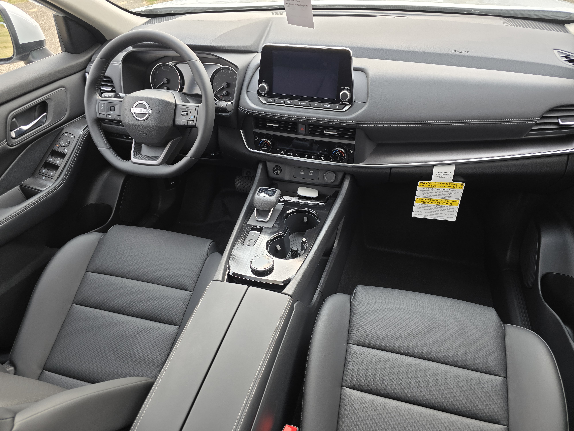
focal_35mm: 23
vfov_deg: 58.9
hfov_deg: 73.9
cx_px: 287
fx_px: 381
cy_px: 216
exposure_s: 1/180
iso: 40
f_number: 1.7
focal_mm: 6.3
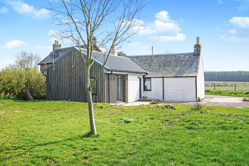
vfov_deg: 36.9
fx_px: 249
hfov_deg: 53.1
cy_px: 83
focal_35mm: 36
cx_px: 124
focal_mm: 24
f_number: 11
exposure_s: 1/125
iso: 100
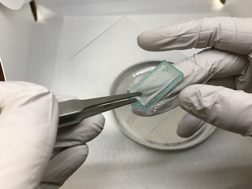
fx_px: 204
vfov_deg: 49.7
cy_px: 94
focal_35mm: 28
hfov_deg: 63.4
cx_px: 126
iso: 32
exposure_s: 1/24
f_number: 1.8
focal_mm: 3.99
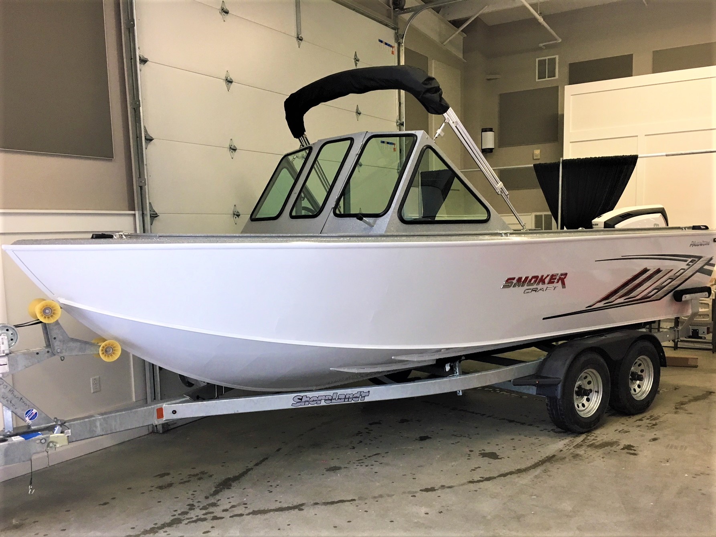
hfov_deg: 61.7
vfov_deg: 48.2
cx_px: 358
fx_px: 600
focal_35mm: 29
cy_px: 268
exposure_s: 1/30
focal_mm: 4.15
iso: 40
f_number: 2.2
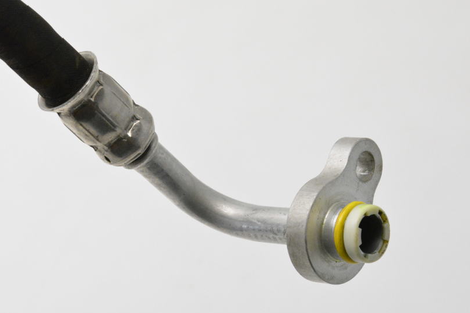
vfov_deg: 13.1
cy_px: 180
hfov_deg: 19.5
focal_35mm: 105
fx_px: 1366
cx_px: 251
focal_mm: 55
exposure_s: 1/400
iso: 6400
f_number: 10
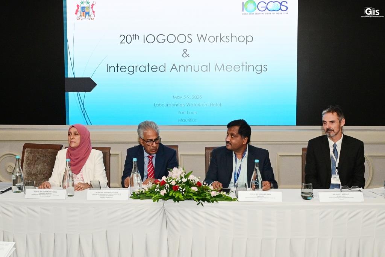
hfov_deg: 49.5
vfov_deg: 34.2
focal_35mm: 39
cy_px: 128
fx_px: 417
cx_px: 192
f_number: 8
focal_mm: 26
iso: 2500
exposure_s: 1/200
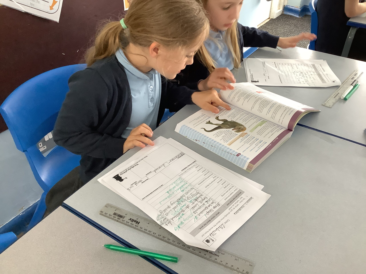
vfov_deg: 45.4
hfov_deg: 58.4
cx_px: 183
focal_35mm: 31
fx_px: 328
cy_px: 137
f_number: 2.4
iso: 160
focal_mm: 3.3
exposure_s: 1/50
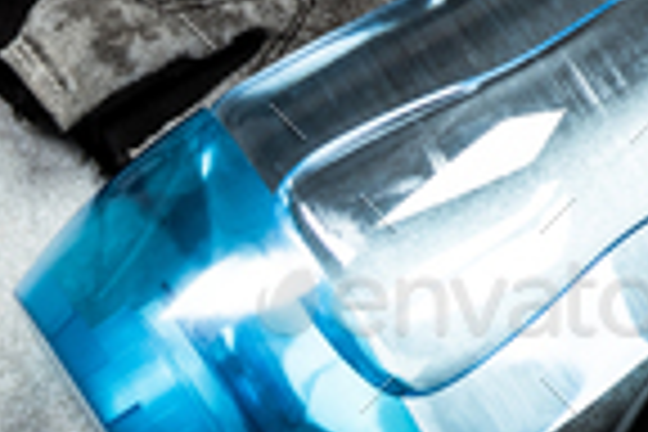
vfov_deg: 3.2
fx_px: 7721
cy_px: 513
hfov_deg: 4.8
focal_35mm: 429
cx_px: -230
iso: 160
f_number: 9
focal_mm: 105
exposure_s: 1/125
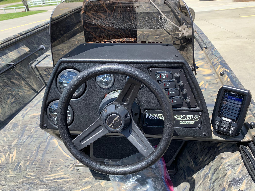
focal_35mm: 26
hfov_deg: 67.3
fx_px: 192
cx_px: 128
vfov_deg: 53.1
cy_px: 96
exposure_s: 1/732
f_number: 1.8
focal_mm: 4.25
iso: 25
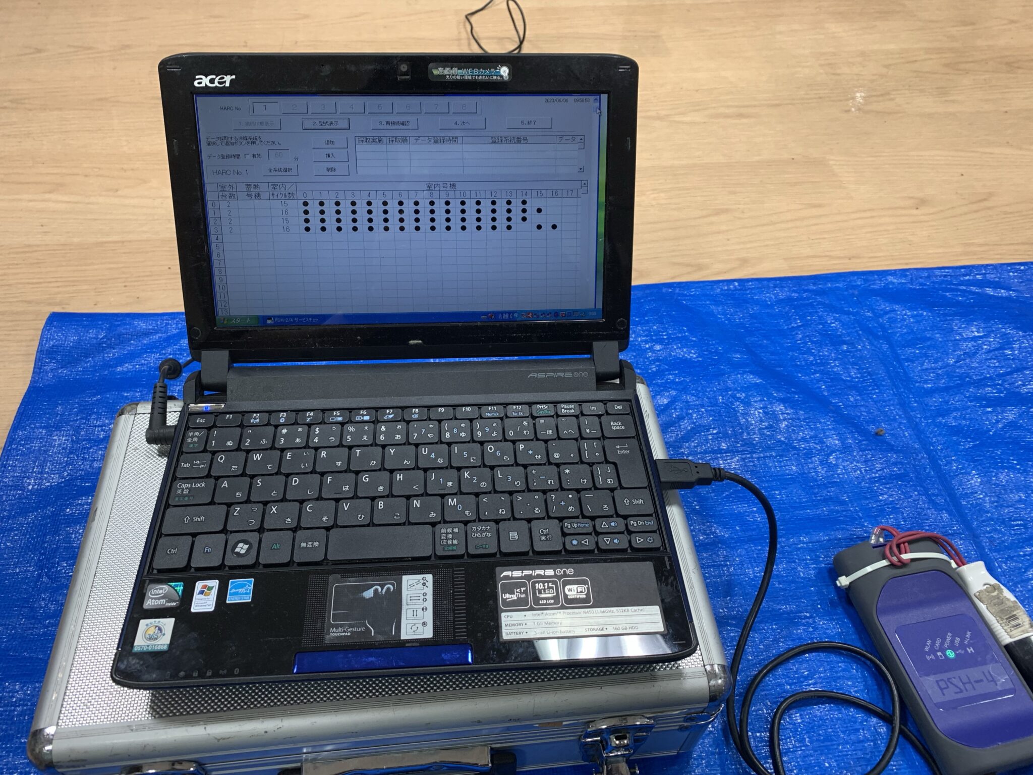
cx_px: 516
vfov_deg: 53.1
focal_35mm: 26
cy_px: 388
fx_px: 776
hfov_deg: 67.3
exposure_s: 1/49
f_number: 1.8
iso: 80
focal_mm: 4.25
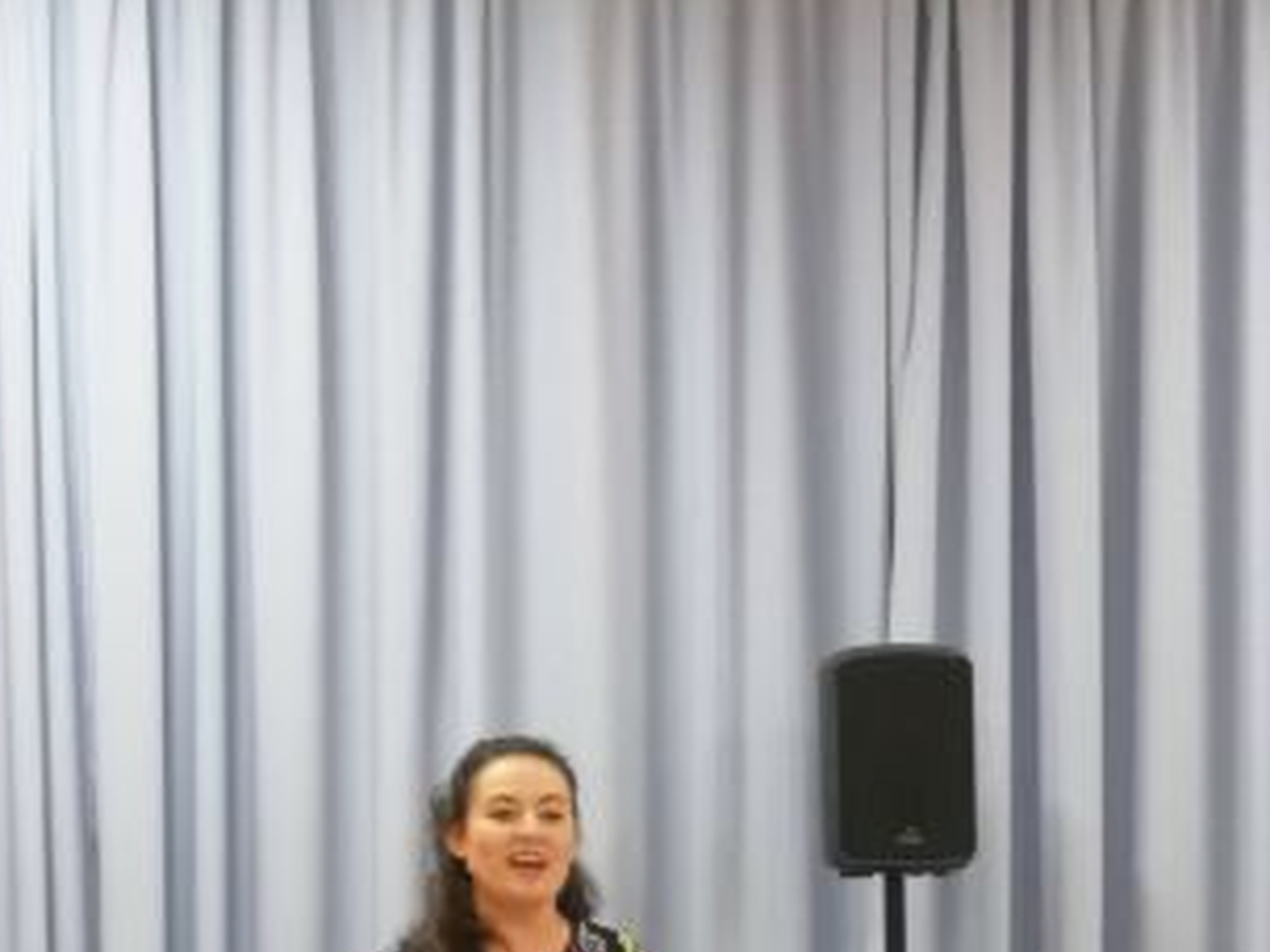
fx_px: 5210
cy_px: 1136
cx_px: 940
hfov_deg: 13.9
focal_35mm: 142
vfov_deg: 10.3
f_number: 1.8
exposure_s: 1/33.3
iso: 200
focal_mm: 3.95
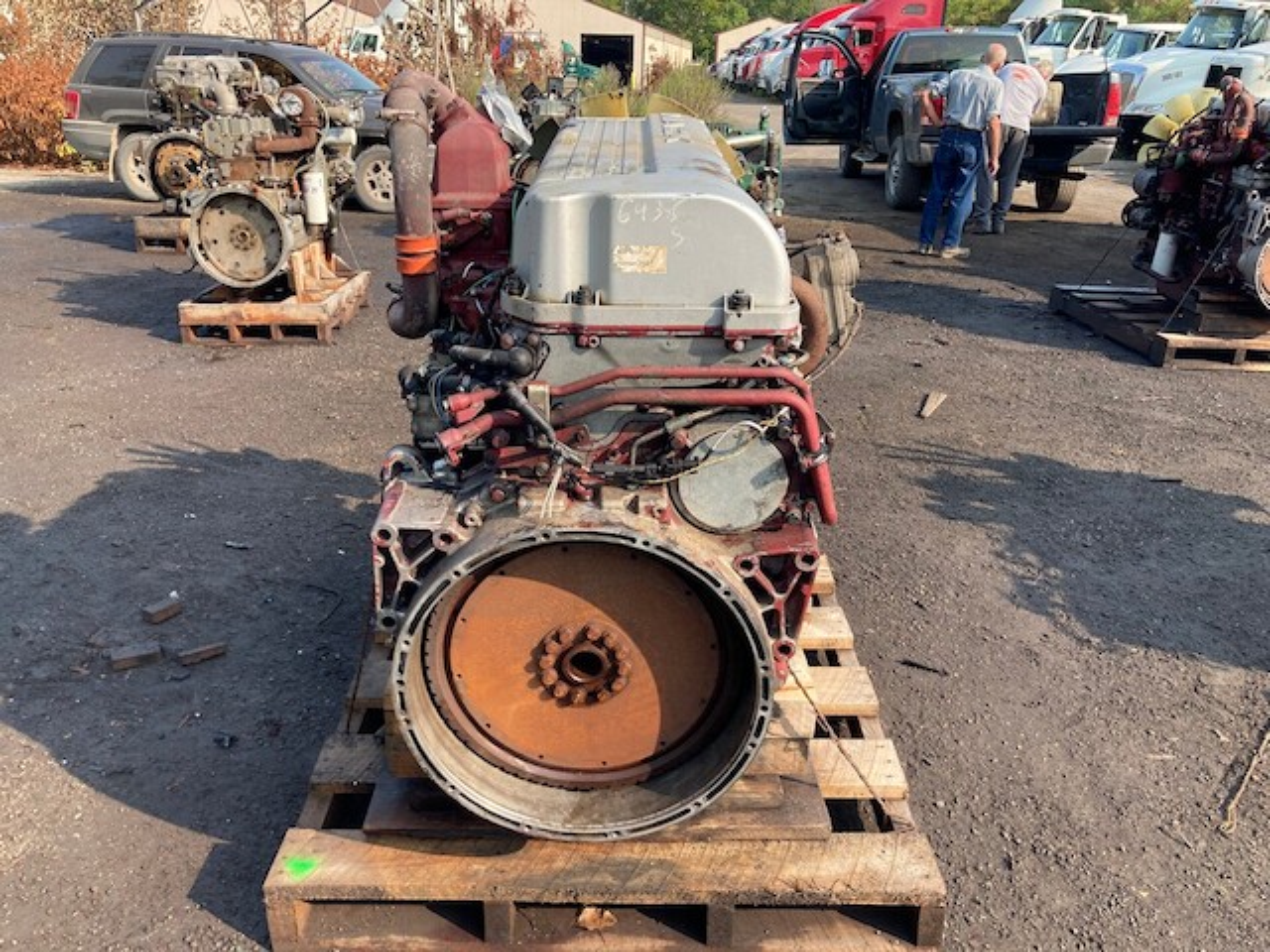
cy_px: 476
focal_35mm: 28
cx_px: 635
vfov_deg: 49.7
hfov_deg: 63.4
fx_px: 1027
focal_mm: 3.99
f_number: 1.8
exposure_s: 1/480
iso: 20
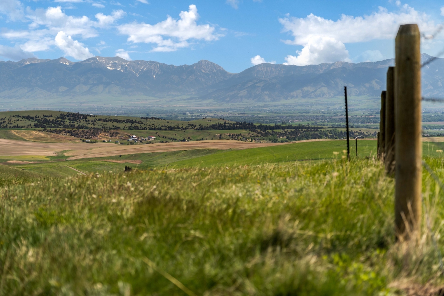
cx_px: 222
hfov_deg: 20.6
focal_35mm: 99
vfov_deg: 13.8
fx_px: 1221
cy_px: 148
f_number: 4
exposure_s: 1/2000
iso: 200
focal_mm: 99
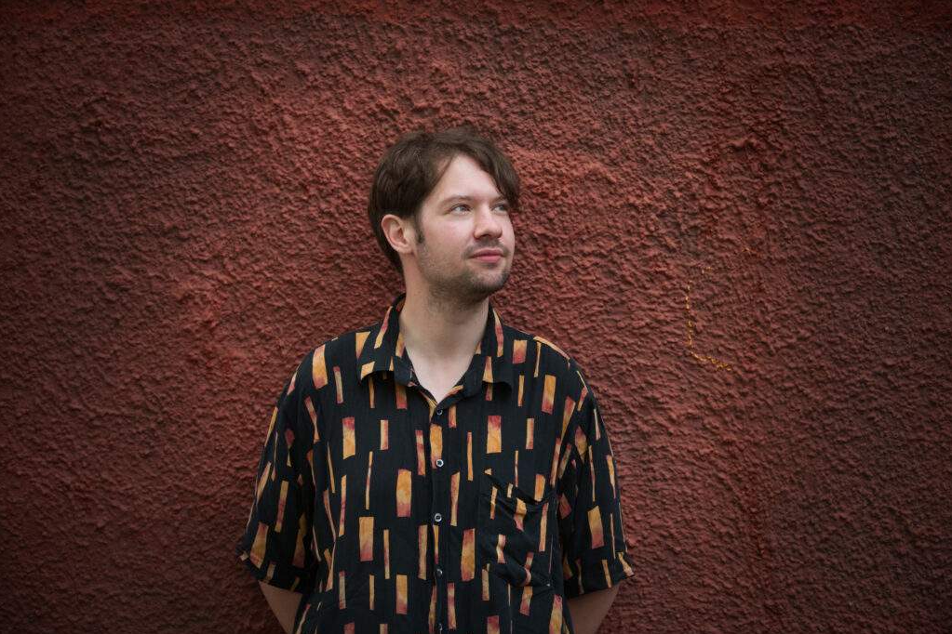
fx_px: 3728
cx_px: 476
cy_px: 318
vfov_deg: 9.7
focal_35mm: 141
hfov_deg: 14.6
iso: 200
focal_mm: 140
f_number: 4
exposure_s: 1/200
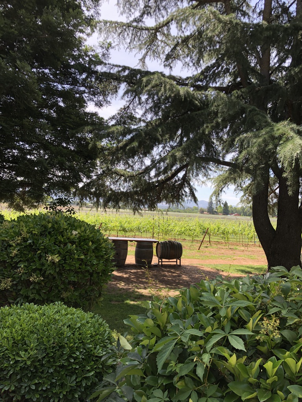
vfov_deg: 63.4
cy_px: 201
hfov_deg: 49.7
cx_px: 151
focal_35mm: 28
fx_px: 326
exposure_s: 1/475
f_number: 1.8
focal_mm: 4
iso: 20
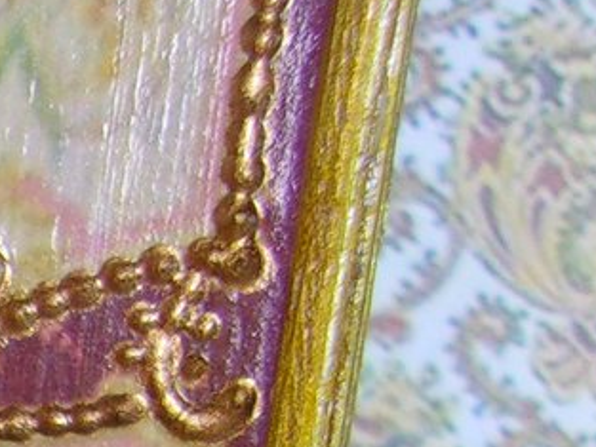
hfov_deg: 11.4
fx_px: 2377
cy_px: 812
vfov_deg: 10.1
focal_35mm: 138
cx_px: -904
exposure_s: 1/85
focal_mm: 4.9
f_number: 3
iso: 80
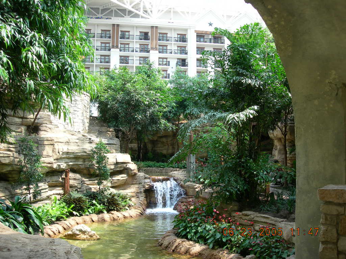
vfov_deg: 37.7
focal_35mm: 38
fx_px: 380
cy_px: 130
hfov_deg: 49.0
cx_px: 173
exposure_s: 1/68.8
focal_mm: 7.8
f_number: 2.8
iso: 50
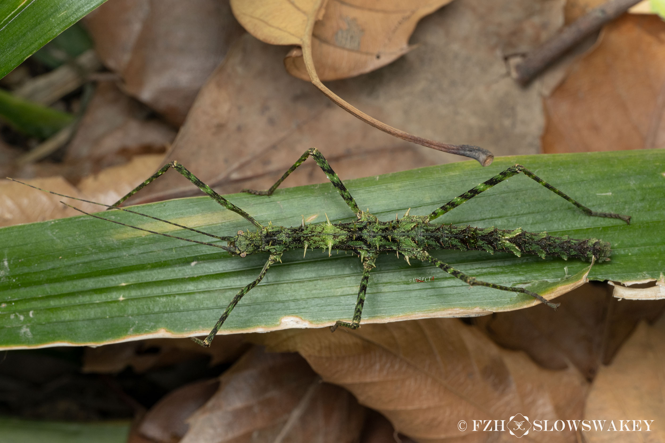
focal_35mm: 105
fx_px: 1940
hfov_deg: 19.5
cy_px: 222
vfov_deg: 13.0
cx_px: 332
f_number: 14
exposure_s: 1/160
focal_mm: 105
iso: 200
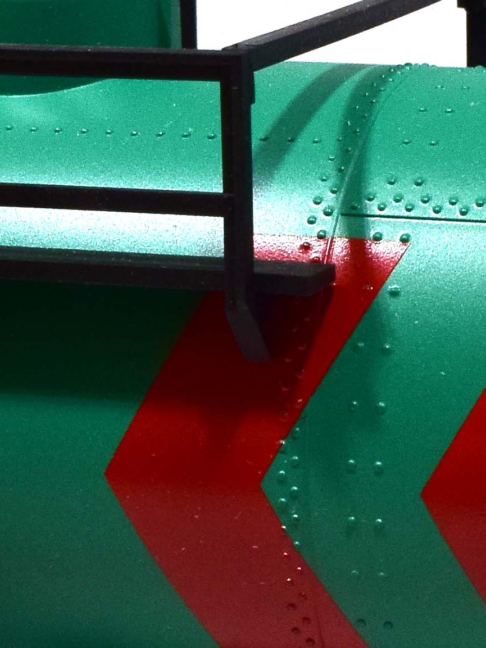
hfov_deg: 7.6
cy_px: 652
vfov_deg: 10.1
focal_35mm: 195
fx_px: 3652
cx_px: 361
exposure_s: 1/80
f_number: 11
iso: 800
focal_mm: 26
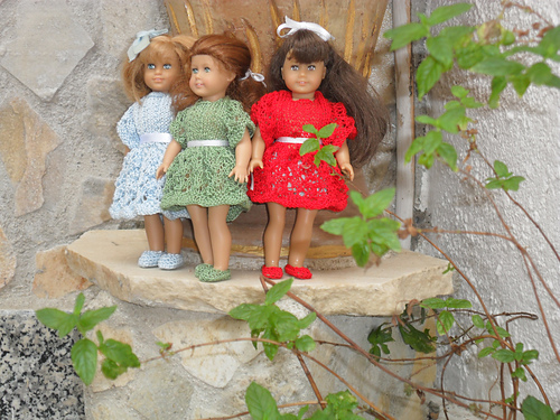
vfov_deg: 19.9
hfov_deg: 26.3
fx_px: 1197
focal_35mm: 74
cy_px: 210
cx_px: 280
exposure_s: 1/180
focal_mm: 13.2
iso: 100
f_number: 3.9
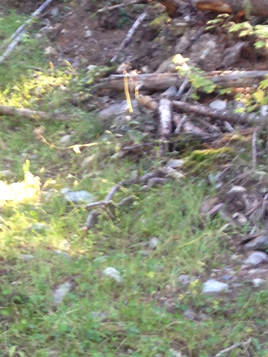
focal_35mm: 132
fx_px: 1363
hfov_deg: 10.8
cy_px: 105
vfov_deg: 14.9
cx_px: -129
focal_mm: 4.12
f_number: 2.4
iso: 80
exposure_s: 1/20
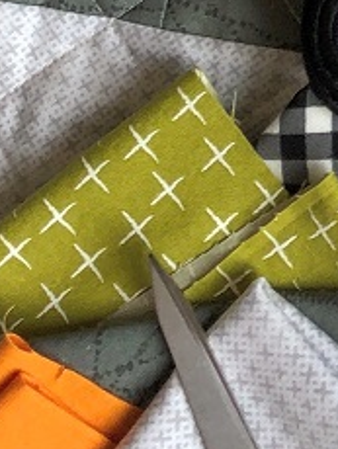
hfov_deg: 8.6
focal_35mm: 162
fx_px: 2105
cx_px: 699
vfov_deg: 10.8
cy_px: -534
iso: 32
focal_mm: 3.99
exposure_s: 1/120
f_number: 1.8
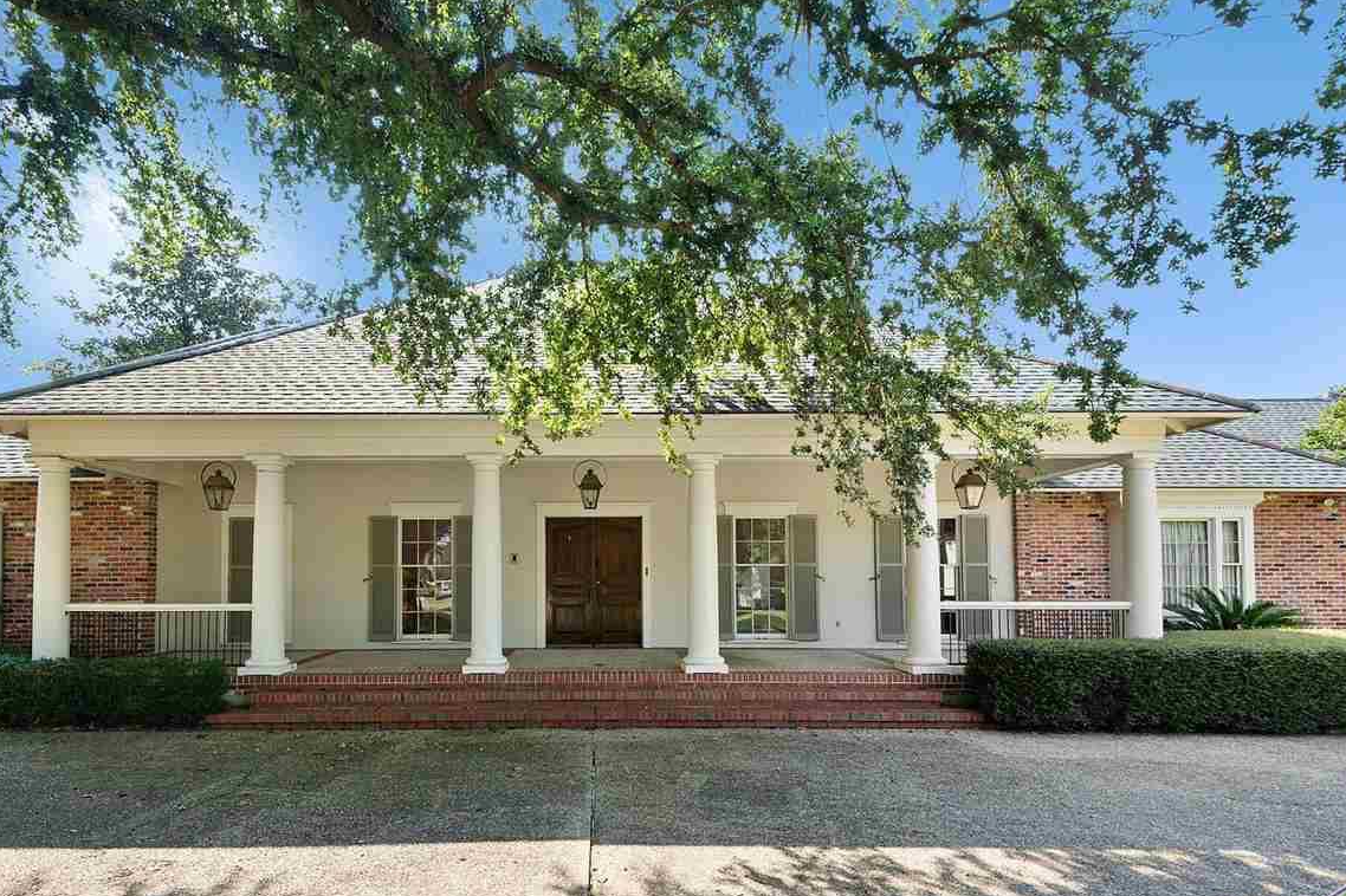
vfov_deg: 67.3
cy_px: 462
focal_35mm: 18
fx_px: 673
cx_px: 638
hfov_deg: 89.9
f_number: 10
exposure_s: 1/160
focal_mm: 16
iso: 640
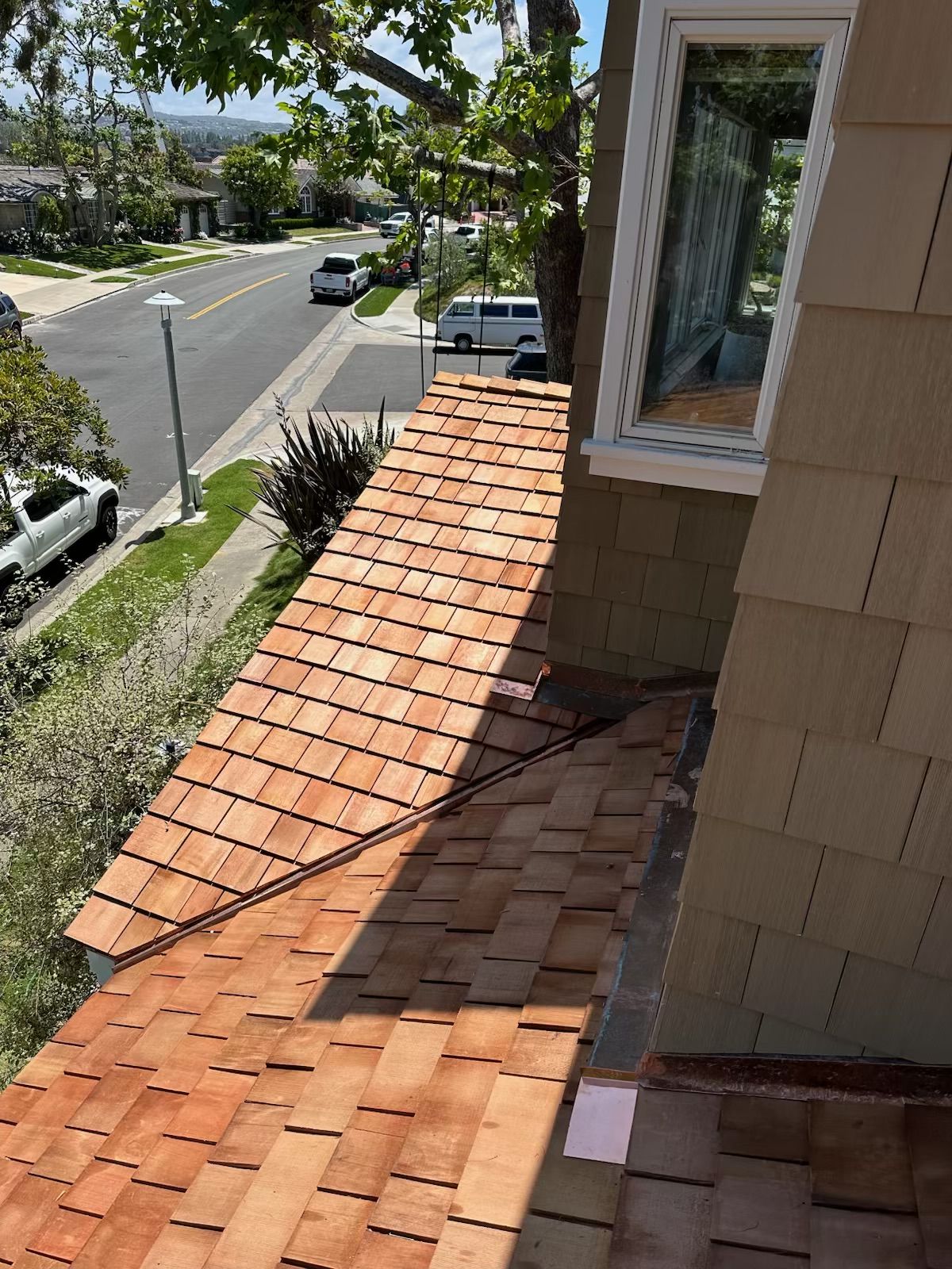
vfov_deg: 71.6
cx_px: 476
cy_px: 634
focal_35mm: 24
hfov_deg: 56.8
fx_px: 880
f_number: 1.78
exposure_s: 1/4762
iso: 80
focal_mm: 6.86
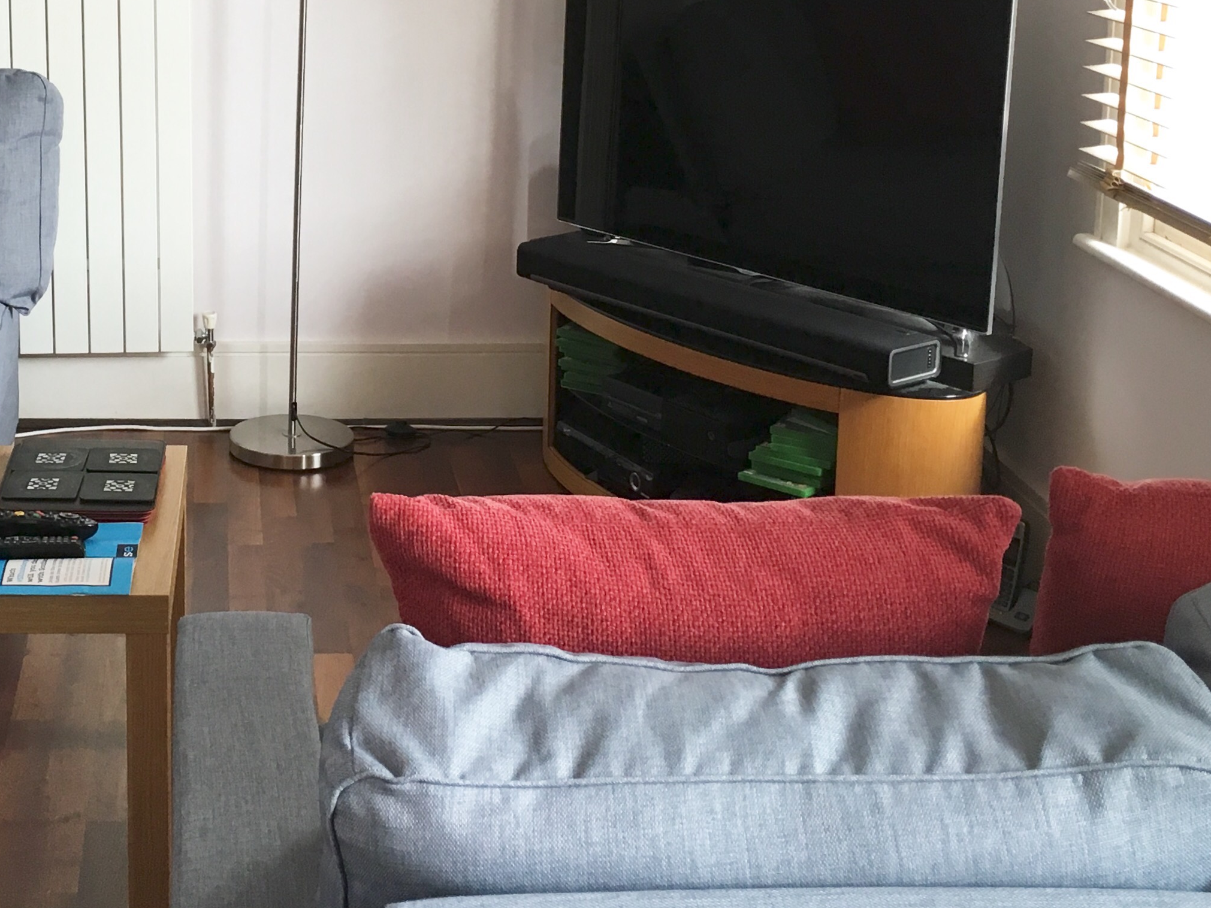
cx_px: 276
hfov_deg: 33.0
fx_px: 1994
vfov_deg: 25.0
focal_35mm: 57
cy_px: 121
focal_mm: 4.15
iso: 50
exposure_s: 1/33
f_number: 2.2
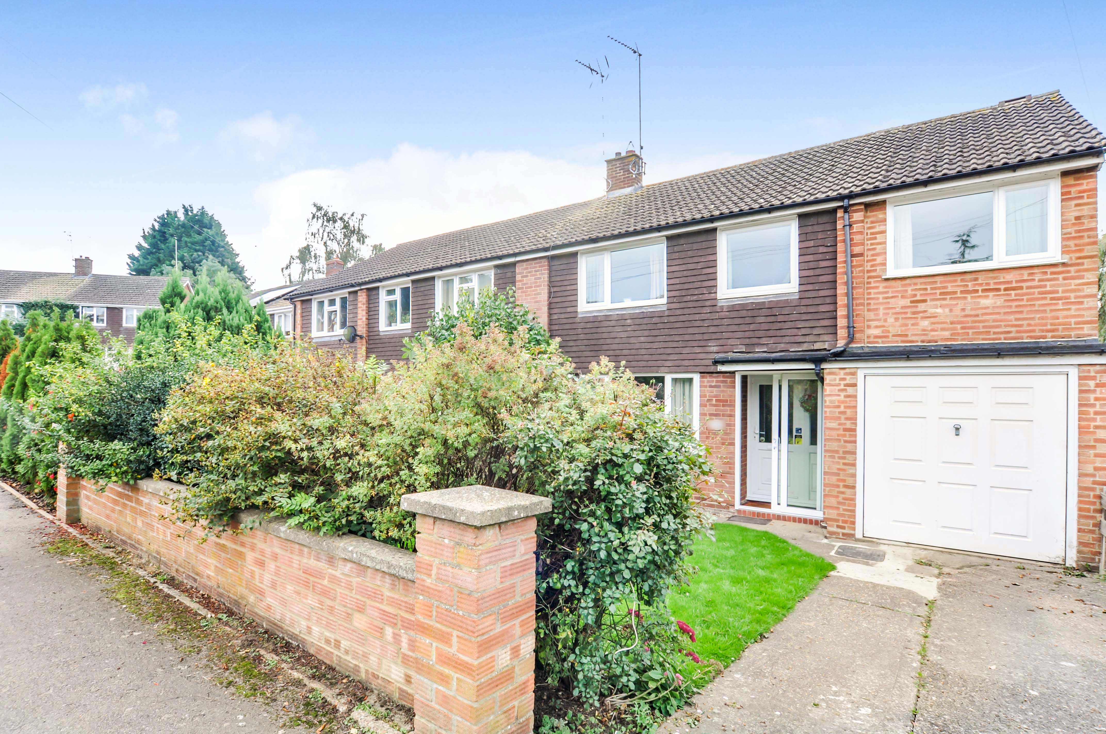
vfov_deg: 69.5
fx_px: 529
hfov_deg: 92.5
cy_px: 367
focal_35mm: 17
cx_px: 553
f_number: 7.1
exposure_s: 1/50
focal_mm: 11.5
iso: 200
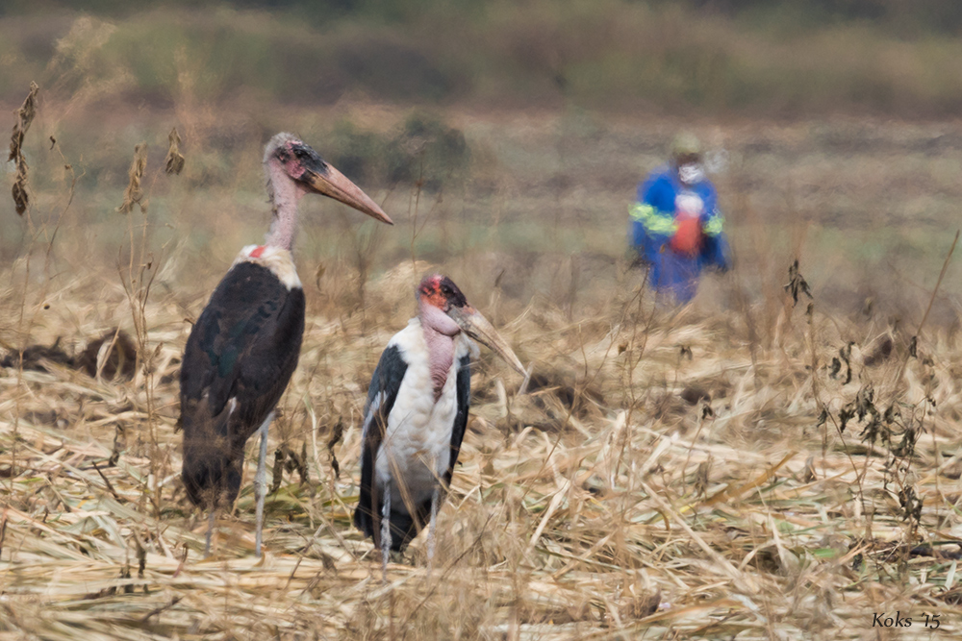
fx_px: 24052
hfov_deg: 2.3
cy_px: 320
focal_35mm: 900
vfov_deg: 1.5
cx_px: 481
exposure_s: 1/640
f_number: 8
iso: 400
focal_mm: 600
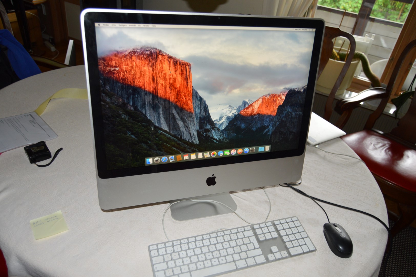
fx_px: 312
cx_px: 208
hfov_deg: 67.4
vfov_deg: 47.9
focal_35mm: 27
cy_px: 138
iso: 450
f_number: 3.5
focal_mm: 18
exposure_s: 1/60
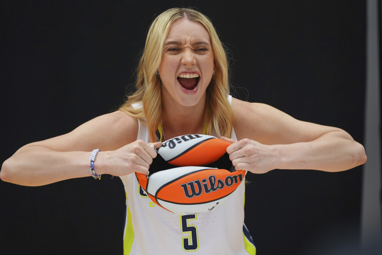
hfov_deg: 17.6
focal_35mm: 116
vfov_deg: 11.8
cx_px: 191
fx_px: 1231
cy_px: 128
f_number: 3.2
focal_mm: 116
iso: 800
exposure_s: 1/125
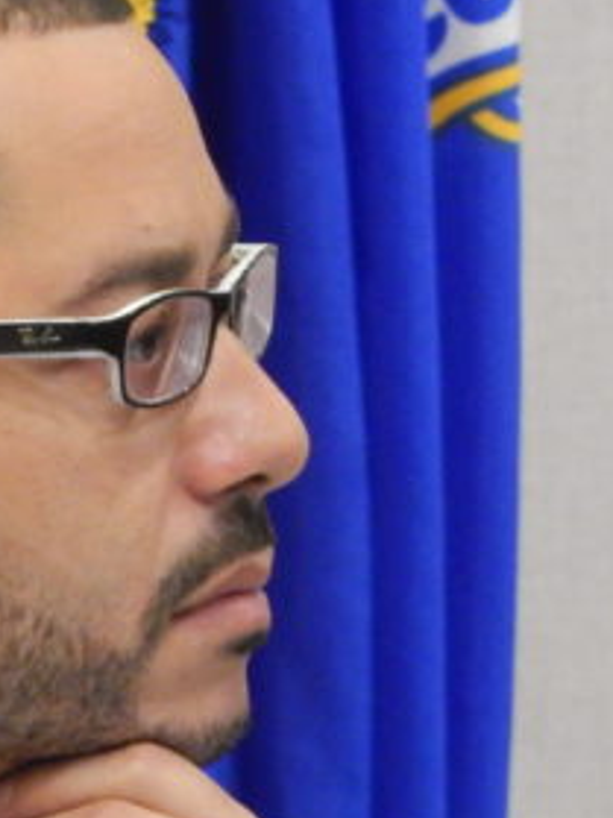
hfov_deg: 0.9
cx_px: -62
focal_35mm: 1662
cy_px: 504
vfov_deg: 1.2
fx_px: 39272
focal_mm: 107.1
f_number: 5.8
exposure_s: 1/30
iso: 800
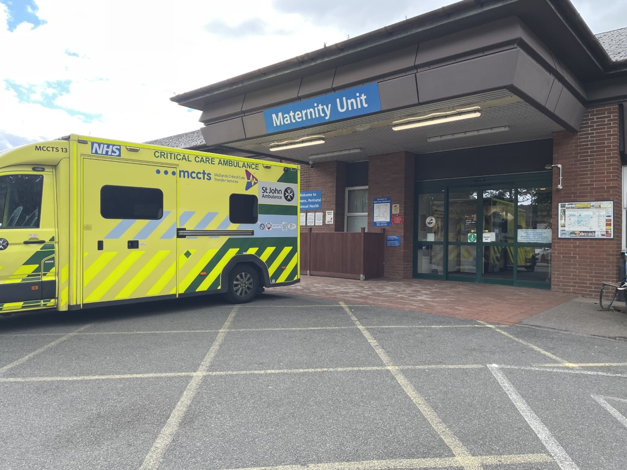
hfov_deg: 67.3
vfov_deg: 53.1
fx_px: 471
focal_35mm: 26
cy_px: 235
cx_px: 314
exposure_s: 1/587
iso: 32
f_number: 1.6
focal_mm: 4.2
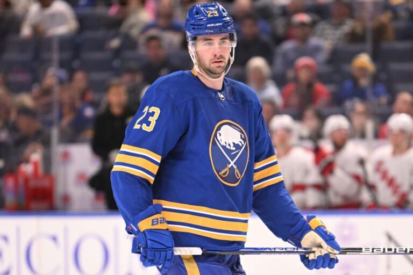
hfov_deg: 10.3
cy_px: 138
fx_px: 2294
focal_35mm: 200
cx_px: 206
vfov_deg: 6.9
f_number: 3.2
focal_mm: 200
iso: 3200
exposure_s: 1/1600
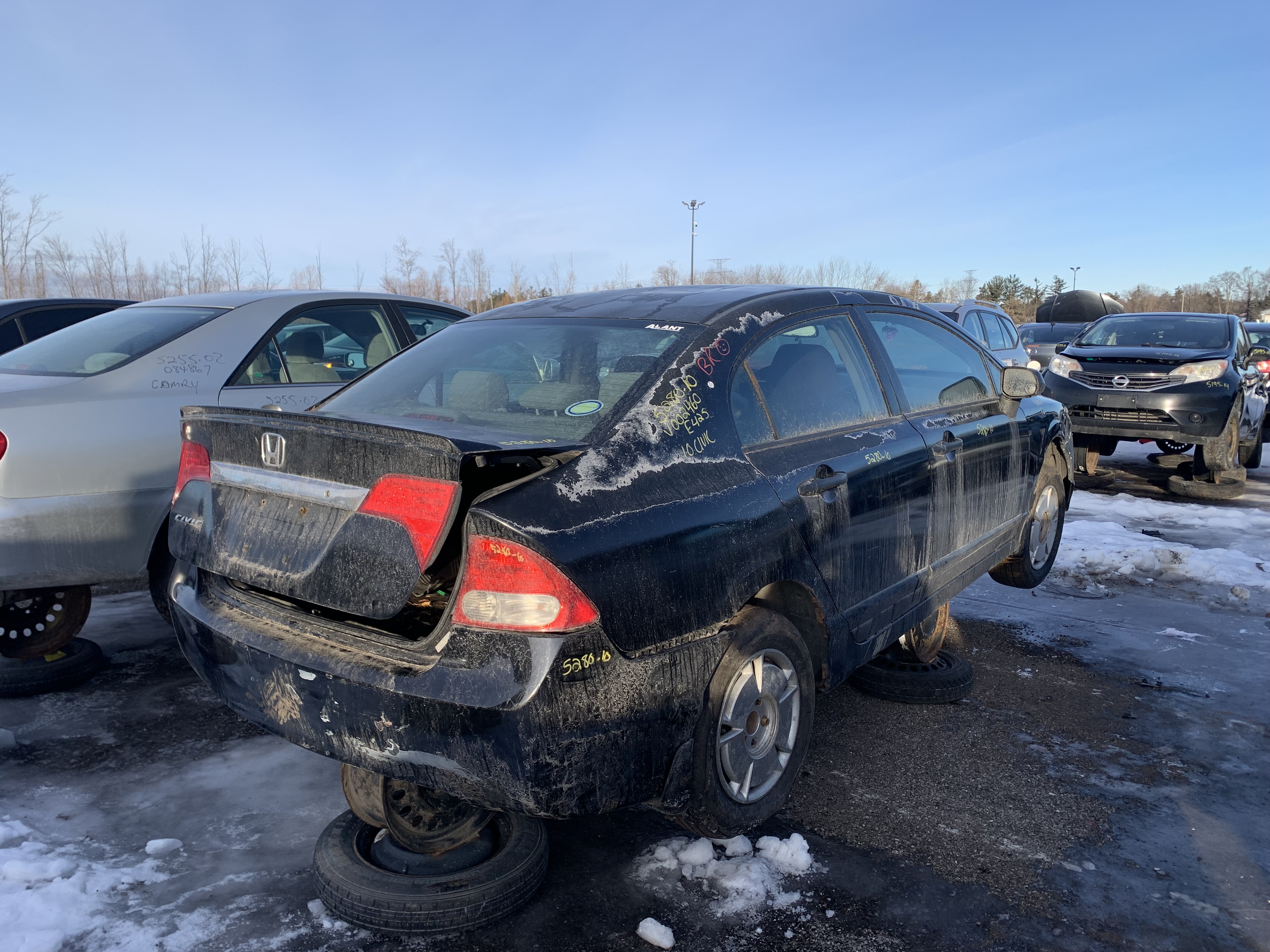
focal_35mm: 26
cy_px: 476
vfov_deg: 53.1
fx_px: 954
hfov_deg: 67.3
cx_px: 635
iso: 25
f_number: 1.8
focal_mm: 4.25
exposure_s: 1/1205
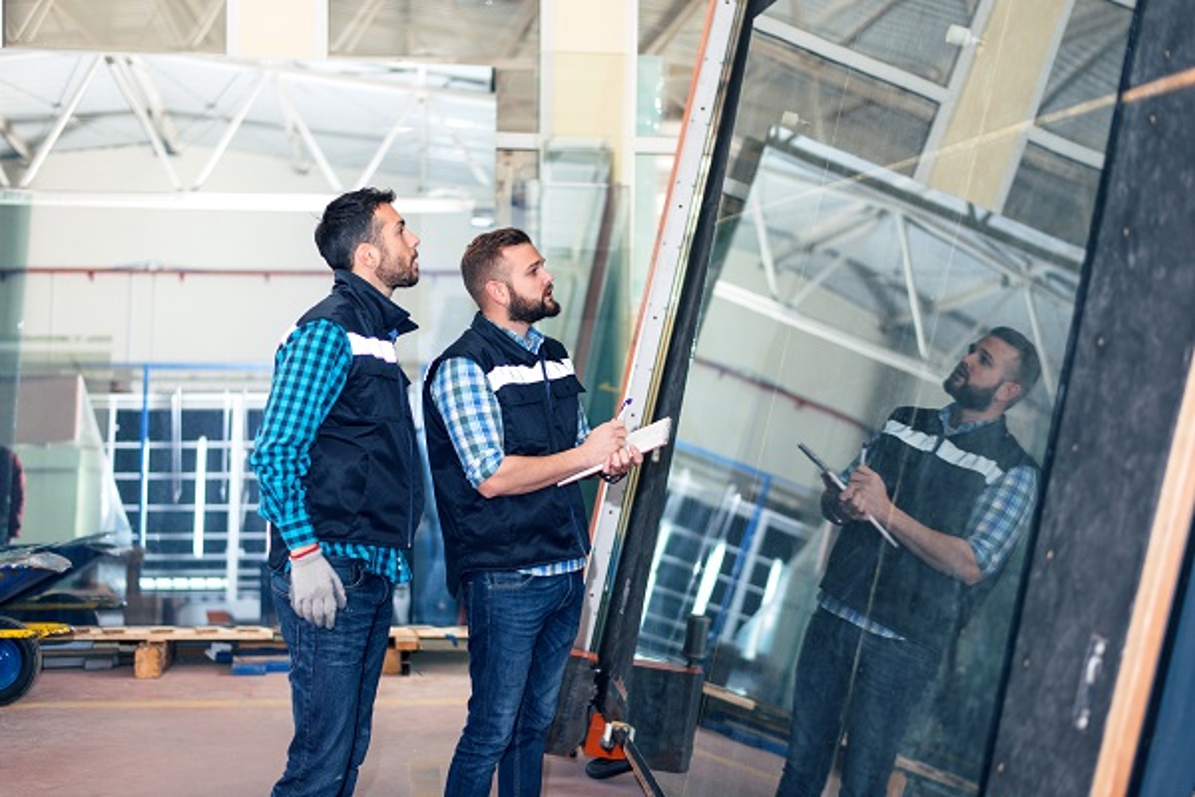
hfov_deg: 39.6
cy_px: 398
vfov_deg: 27.0
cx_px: 598
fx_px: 1660
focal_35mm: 50
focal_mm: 50
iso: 250
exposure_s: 1/250
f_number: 2
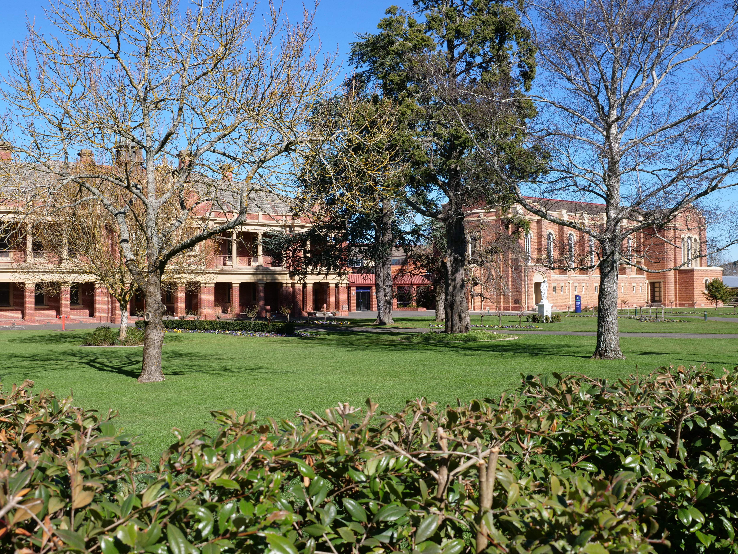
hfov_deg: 51.4
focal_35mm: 36
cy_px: 277
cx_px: 369
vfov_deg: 39.7
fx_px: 768
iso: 200
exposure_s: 1/500
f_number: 6.3
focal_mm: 18
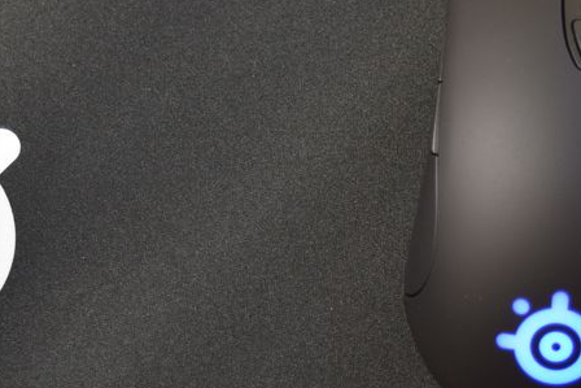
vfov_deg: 10.0
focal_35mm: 137
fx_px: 2212
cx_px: 389
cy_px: 249
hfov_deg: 14.9
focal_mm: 40
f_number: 5
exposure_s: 1/60
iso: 500
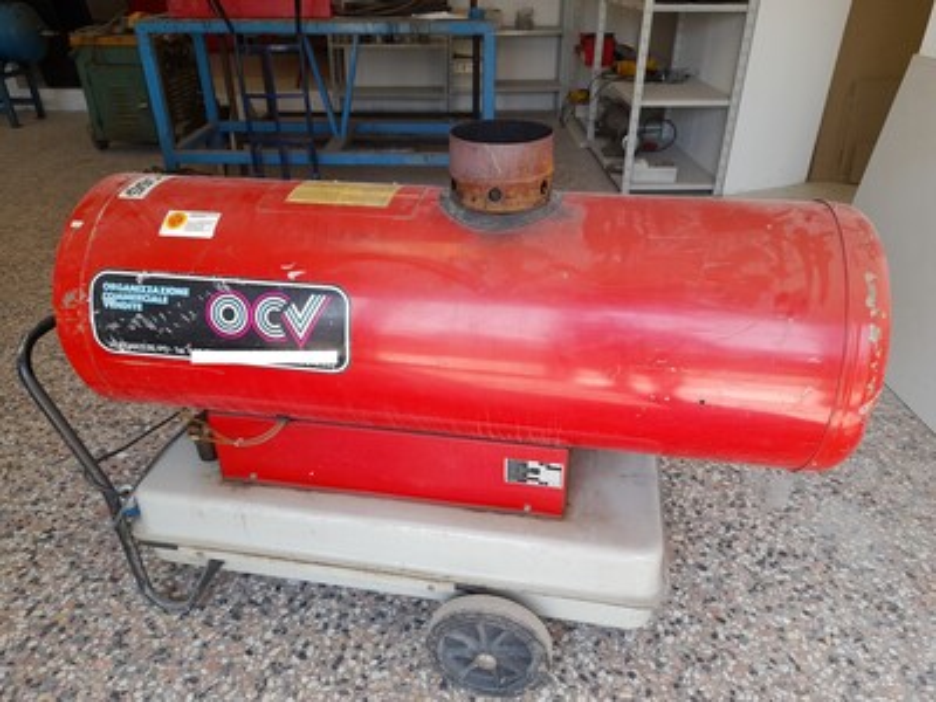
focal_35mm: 25
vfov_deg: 54.9
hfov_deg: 69.4
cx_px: 468
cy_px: 351
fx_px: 676
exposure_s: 1/50
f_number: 2
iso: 20
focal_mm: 4.6
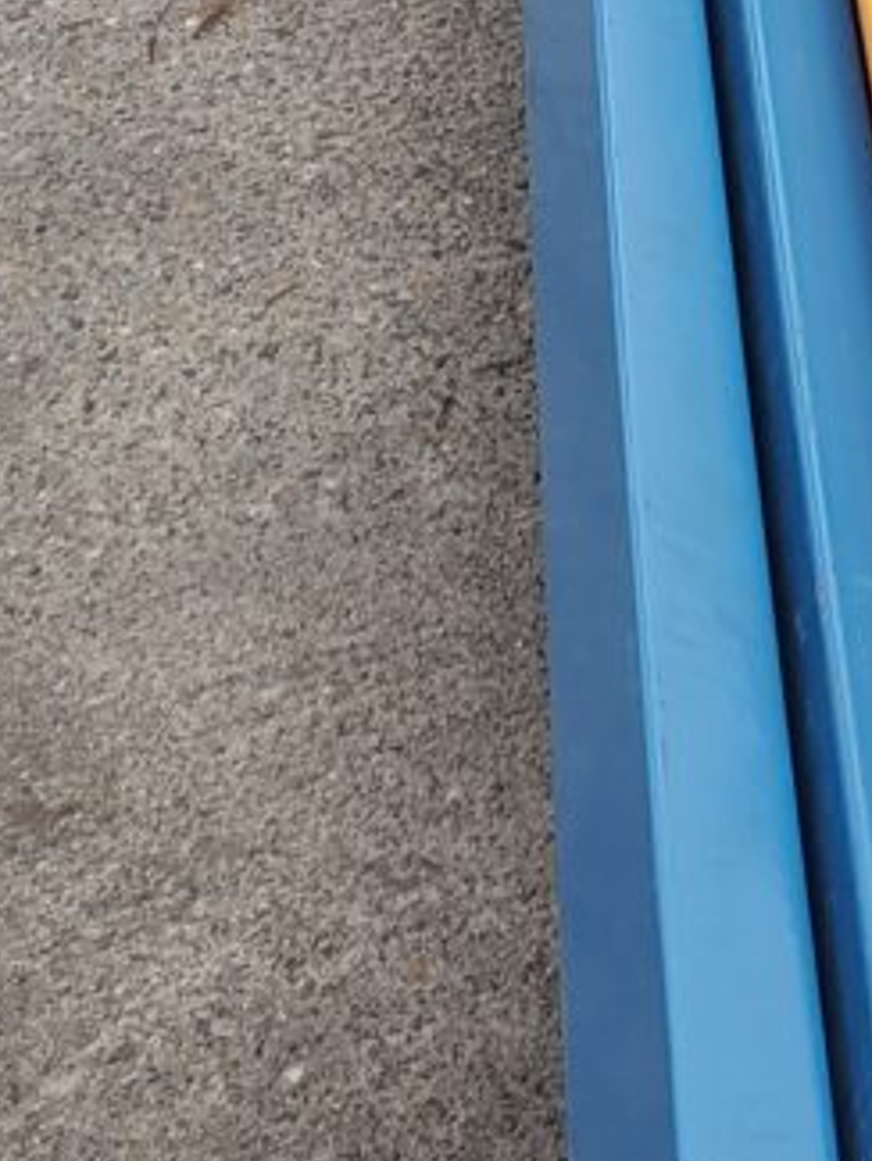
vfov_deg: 14.0
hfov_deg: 11.5
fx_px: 4129
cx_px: 1322
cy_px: -986
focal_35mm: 123
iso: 50
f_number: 2.4
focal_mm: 4.3
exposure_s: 1/912
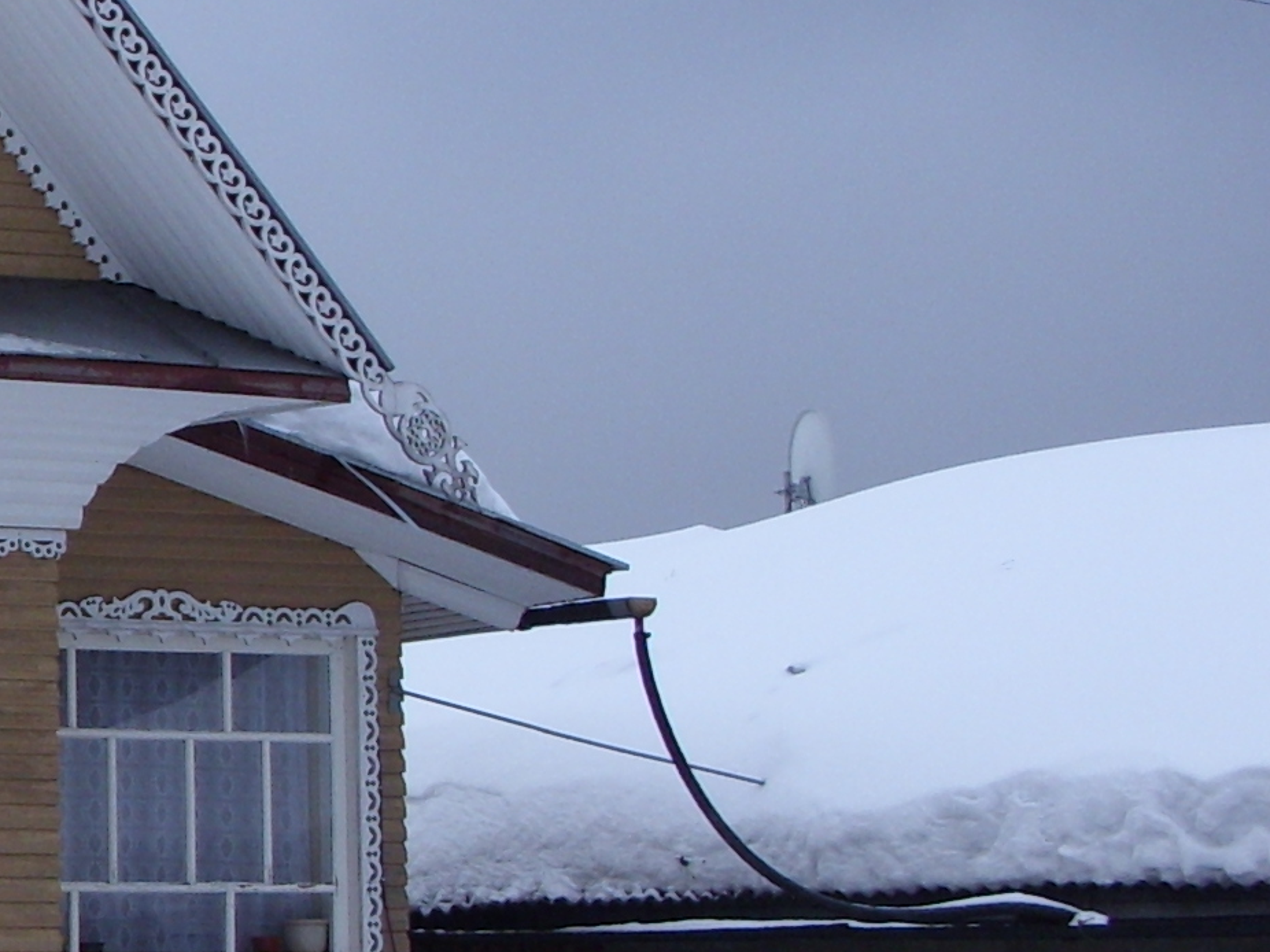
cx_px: -935
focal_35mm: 134
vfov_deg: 11.1
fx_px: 4915
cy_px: 550
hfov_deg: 13.4
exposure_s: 1/402
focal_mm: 6.3
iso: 50
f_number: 2.8
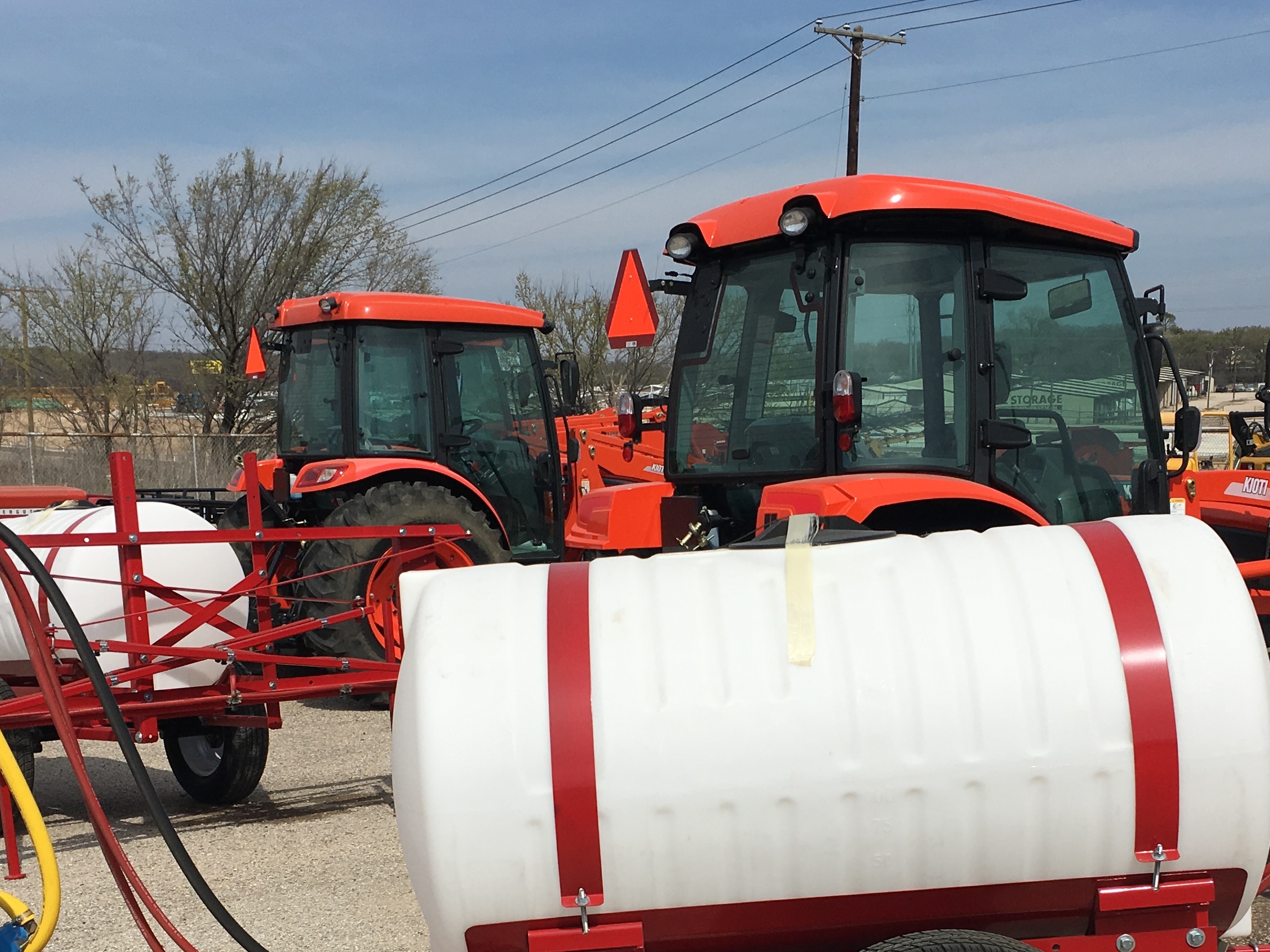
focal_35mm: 51
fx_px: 1871
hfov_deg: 37.5
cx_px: 670
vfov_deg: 28.0
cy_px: 759
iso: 25
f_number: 2.2
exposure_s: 1/3077
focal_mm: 4.15
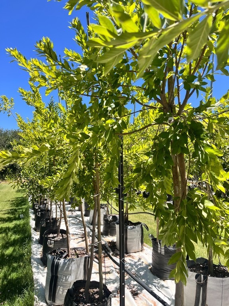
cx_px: 114
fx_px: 229
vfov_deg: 67.3
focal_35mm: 26
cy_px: 153
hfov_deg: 53.1
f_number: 1.6
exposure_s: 1/1721
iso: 50
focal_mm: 5.1
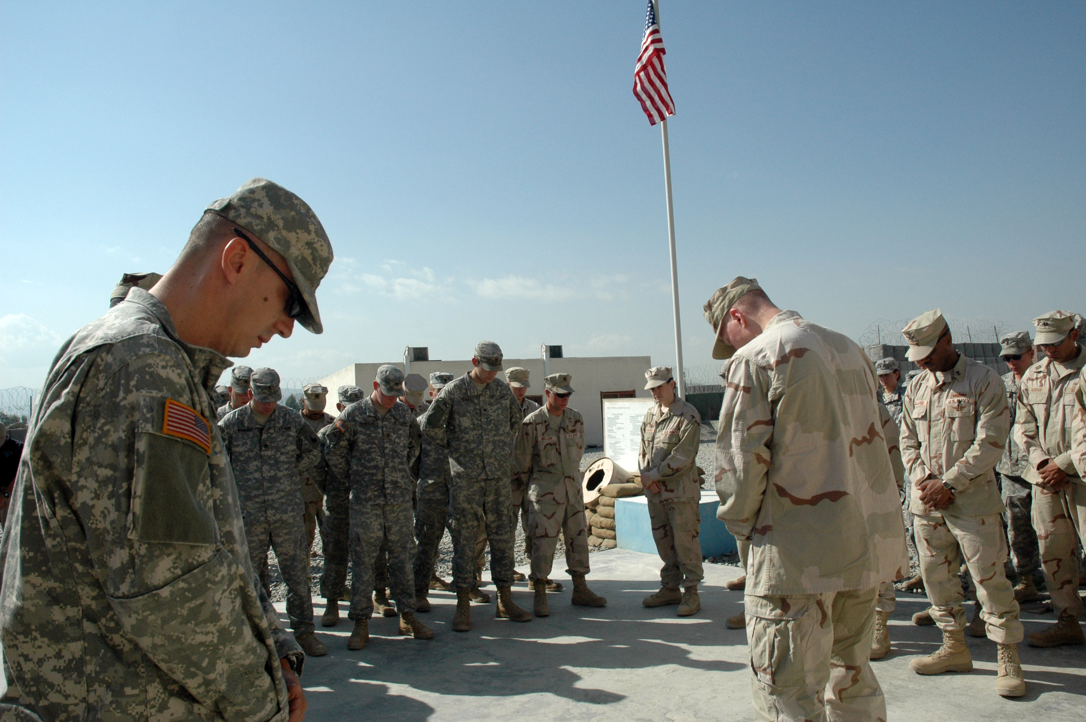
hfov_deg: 67.4
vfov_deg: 47.8
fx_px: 814
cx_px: 543
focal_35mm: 27
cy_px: 361
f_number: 13
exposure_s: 1/640
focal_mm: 18
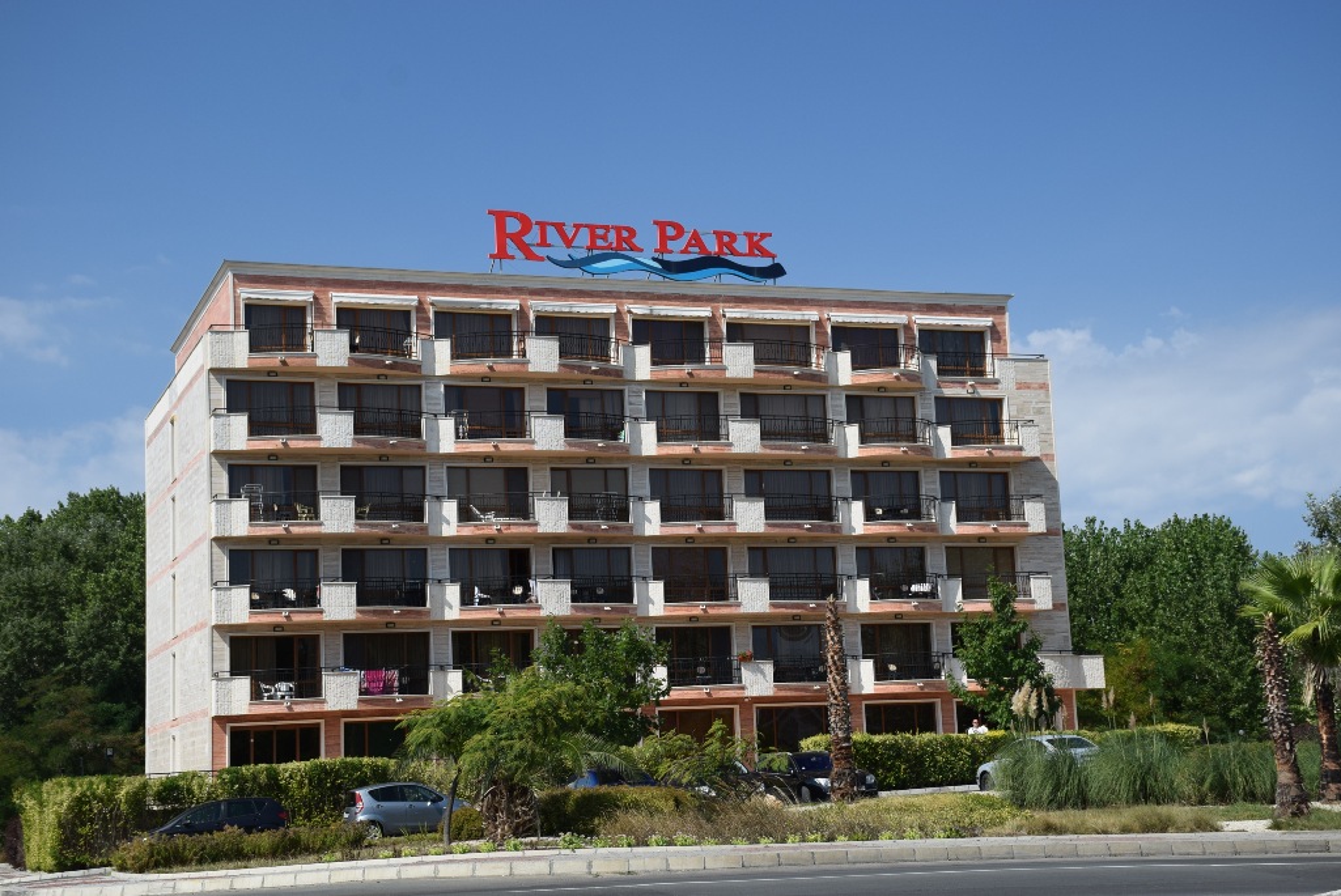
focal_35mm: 57
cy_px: 448
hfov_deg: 35.0
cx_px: 670
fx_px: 2125
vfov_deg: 23.8
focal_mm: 38
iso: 200
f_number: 8
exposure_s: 1/250
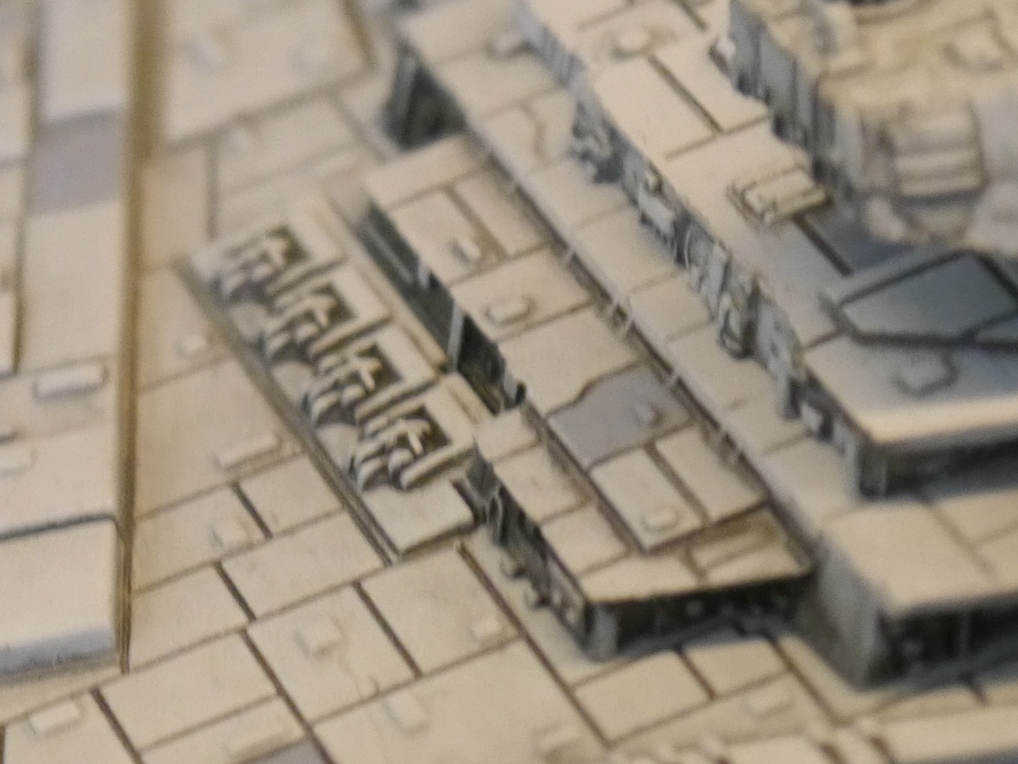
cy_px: 147
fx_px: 8118
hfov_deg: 7.1
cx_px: -97
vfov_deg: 5.4
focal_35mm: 276
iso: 1600
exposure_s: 1/30
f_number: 5.6
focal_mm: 42
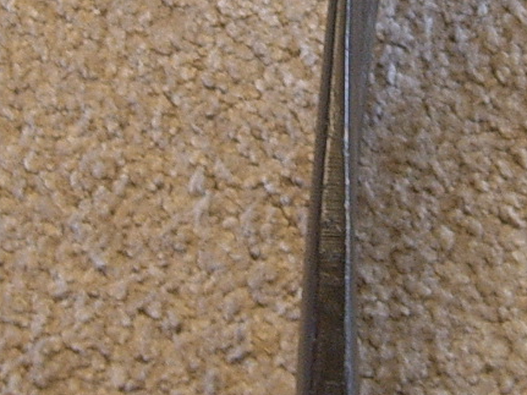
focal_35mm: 130
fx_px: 1979
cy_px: 9
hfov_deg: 15.2
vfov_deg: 11.3
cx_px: 339
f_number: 2.8
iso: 100
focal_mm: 5.8
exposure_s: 1/6
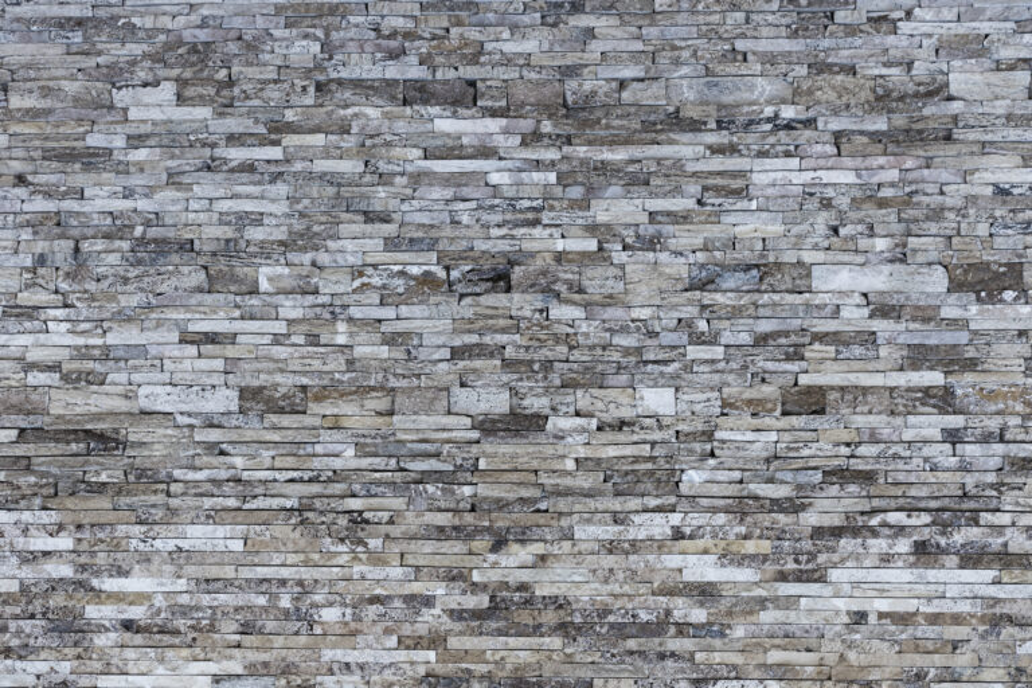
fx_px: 1175
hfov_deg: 47.4
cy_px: 344
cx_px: 516
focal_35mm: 41
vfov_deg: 32.6
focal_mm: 27
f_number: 5
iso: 200
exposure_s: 1/160
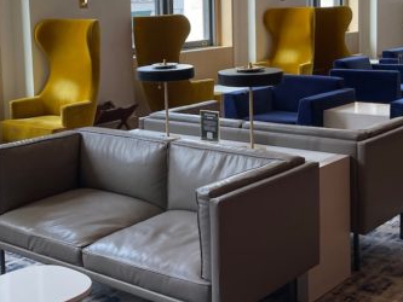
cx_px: 150
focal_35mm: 60
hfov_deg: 32.0
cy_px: 91
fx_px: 699
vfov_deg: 24.3
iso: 32
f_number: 1.6
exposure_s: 1/159
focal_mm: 5.1
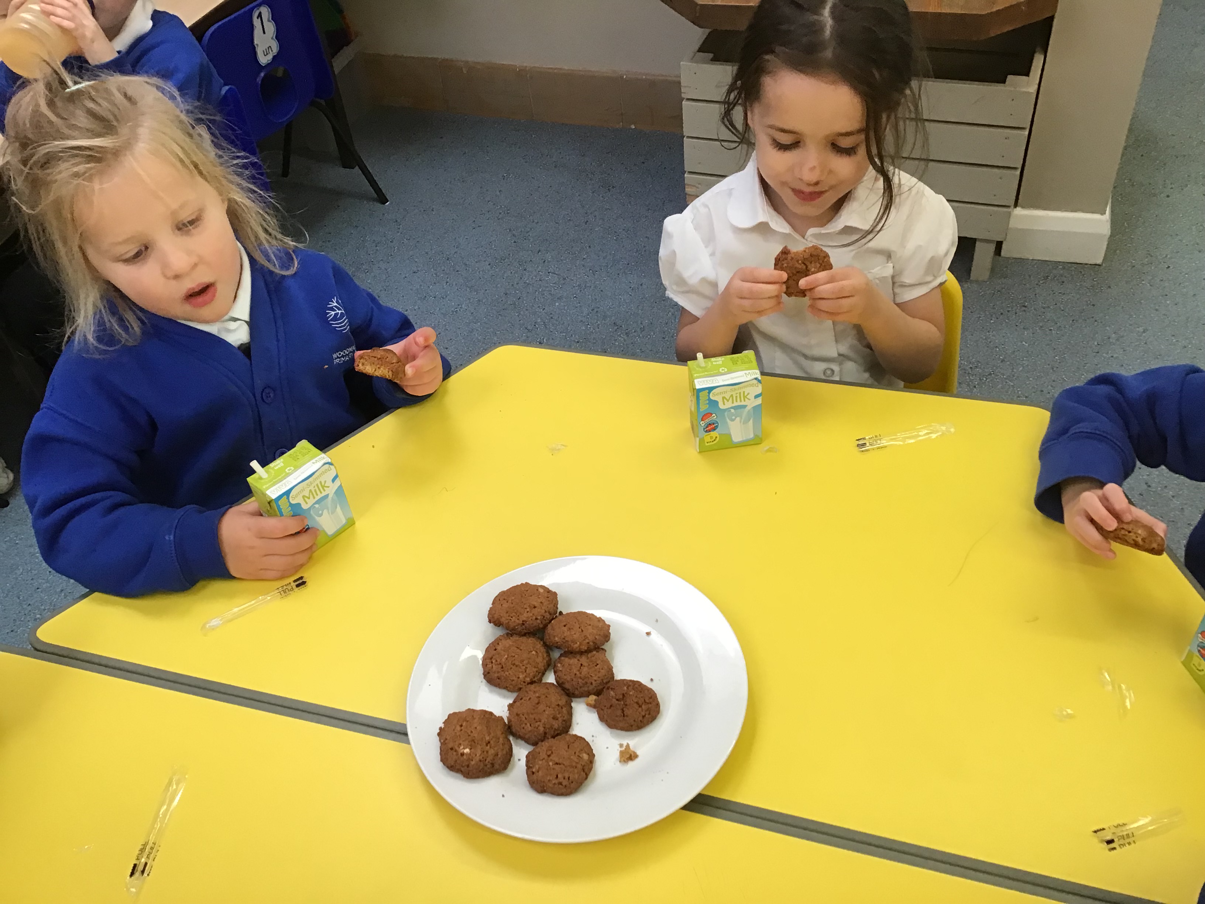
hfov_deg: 58.4
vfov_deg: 45.4
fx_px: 1079
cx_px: 602
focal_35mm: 31
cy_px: 452
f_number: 2.4
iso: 50
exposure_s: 1/33
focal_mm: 3.3
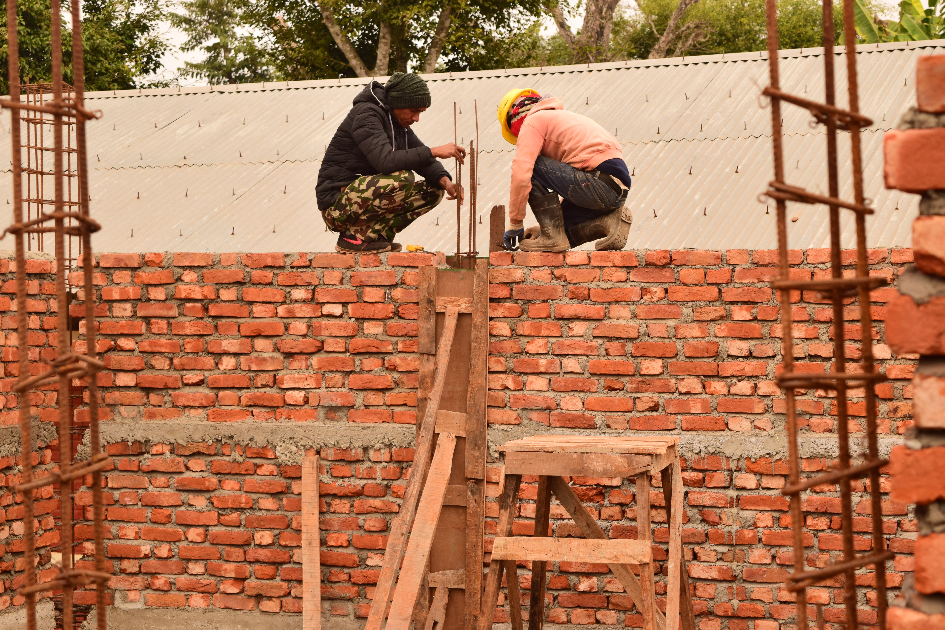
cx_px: 472
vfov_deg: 16.6
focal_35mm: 82
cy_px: 315
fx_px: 2165
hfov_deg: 24.6
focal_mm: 55
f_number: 7.1
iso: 200
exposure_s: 1/250
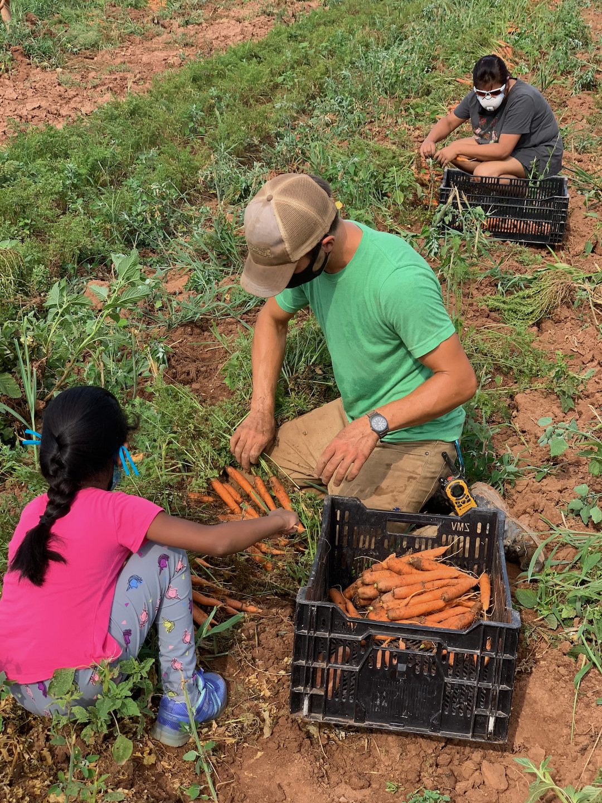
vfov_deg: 36.8
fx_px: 1206
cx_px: 301
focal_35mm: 52
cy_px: 402
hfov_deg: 28.0
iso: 16
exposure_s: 1/375
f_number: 2.4
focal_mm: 6
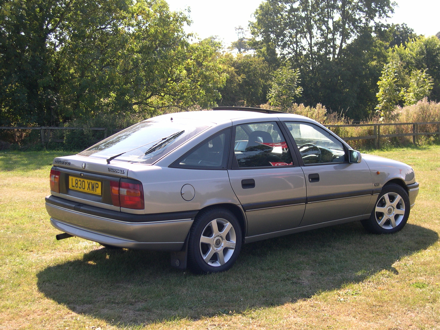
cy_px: 165
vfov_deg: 28.0
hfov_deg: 36.8
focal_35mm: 52
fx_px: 661
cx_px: 220
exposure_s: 1/334
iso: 100
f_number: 3.2
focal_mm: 11.1
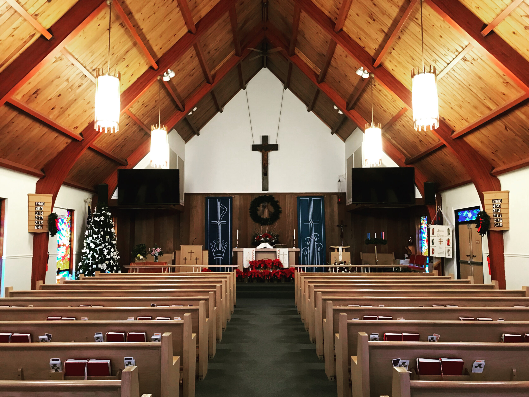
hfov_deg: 63.4
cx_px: 264
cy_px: 198
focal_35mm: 28
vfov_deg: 49.7
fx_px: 428
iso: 100
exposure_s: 1/9
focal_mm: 3.99
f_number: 1.8
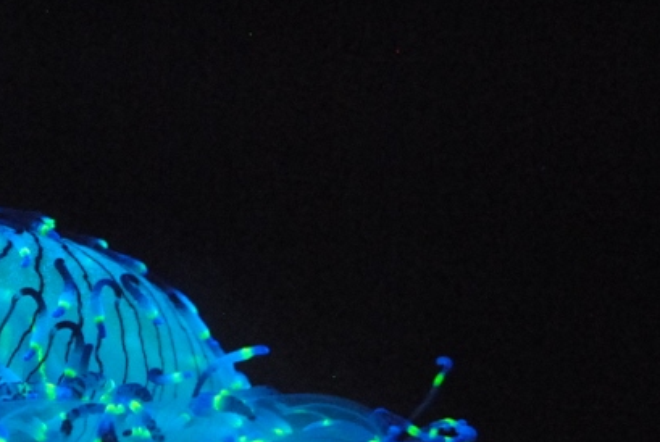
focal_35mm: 99
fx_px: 1818
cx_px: -45
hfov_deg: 19.8
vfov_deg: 13.8
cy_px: 360
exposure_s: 1/30
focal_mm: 30
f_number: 5
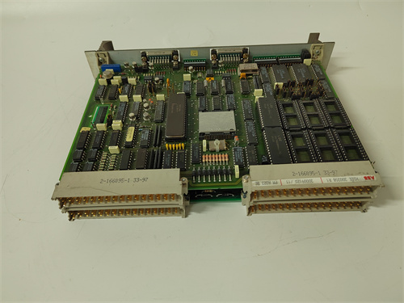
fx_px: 268
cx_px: 202
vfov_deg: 58.9
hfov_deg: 73.9
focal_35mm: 23
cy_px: 152
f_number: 1.9
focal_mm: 5.52
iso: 1906
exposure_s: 1/100
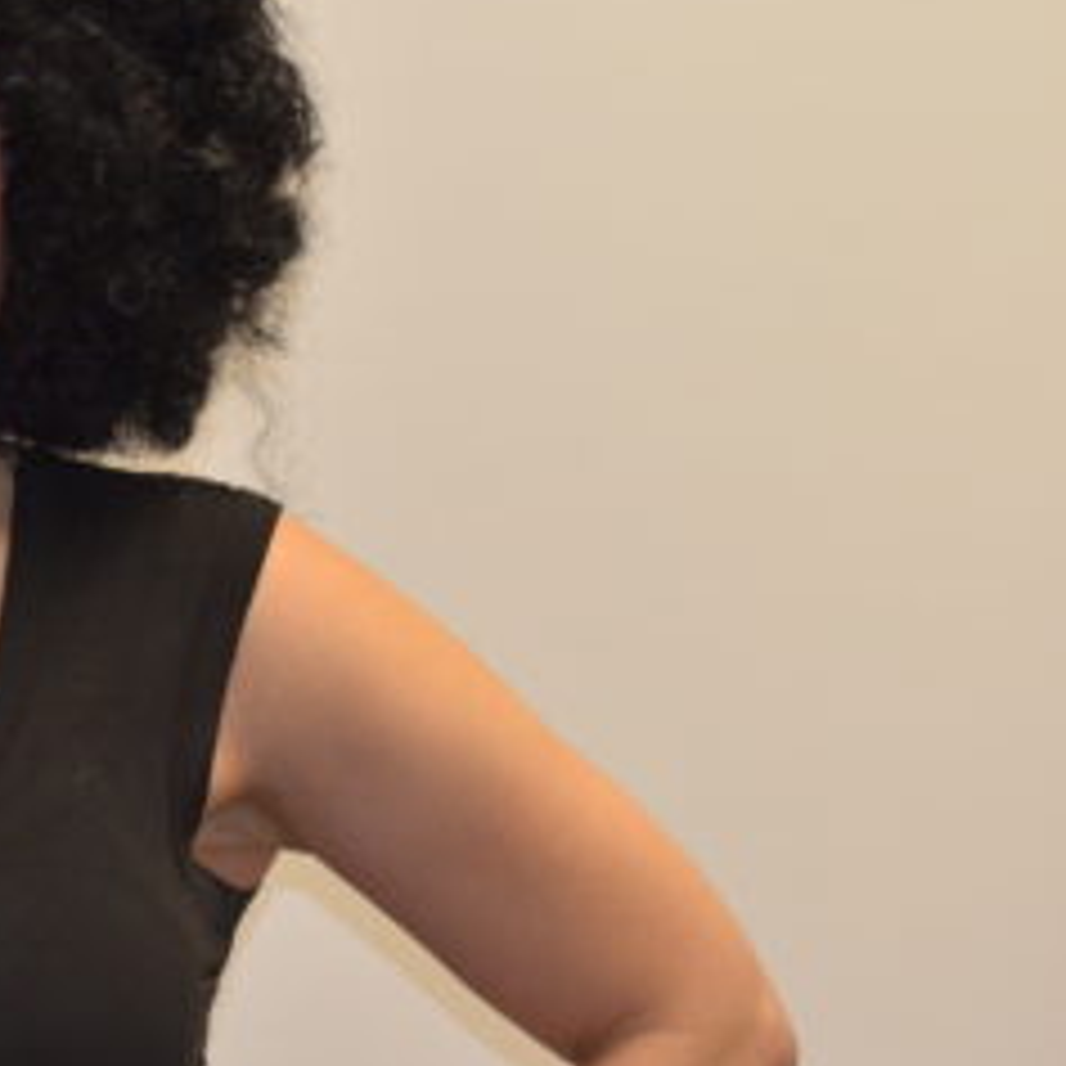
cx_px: -108
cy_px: 621
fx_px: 3589
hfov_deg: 16.4
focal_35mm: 103
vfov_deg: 16.9
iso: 720
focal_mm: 24
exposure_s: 1/60
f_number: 4
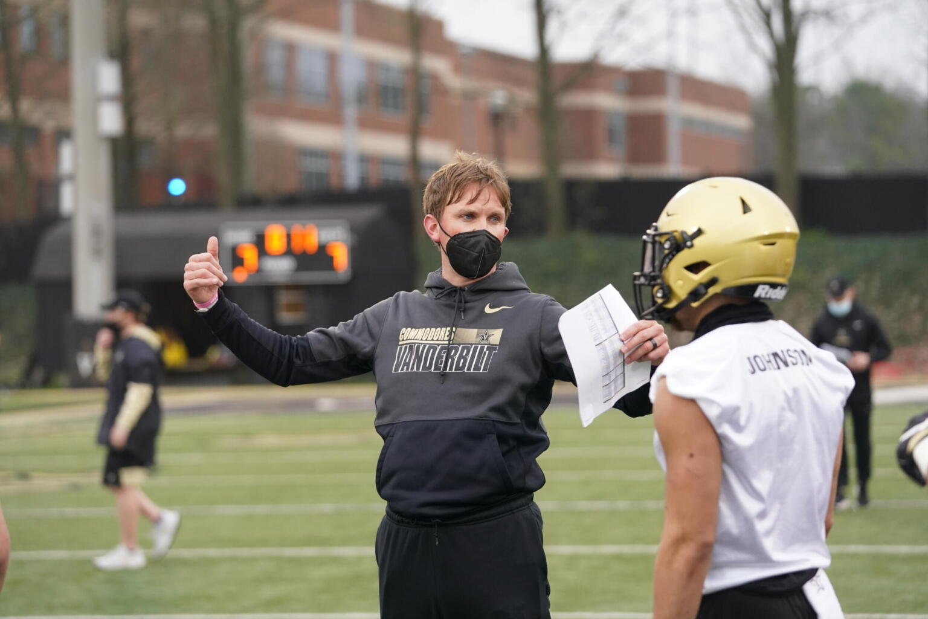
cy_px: 310
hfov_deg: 15.2
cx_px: 464
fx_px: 3480
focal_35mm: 135
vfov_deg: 10.2
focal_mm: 135
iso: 2500
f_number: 3.5
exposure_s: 1/1000
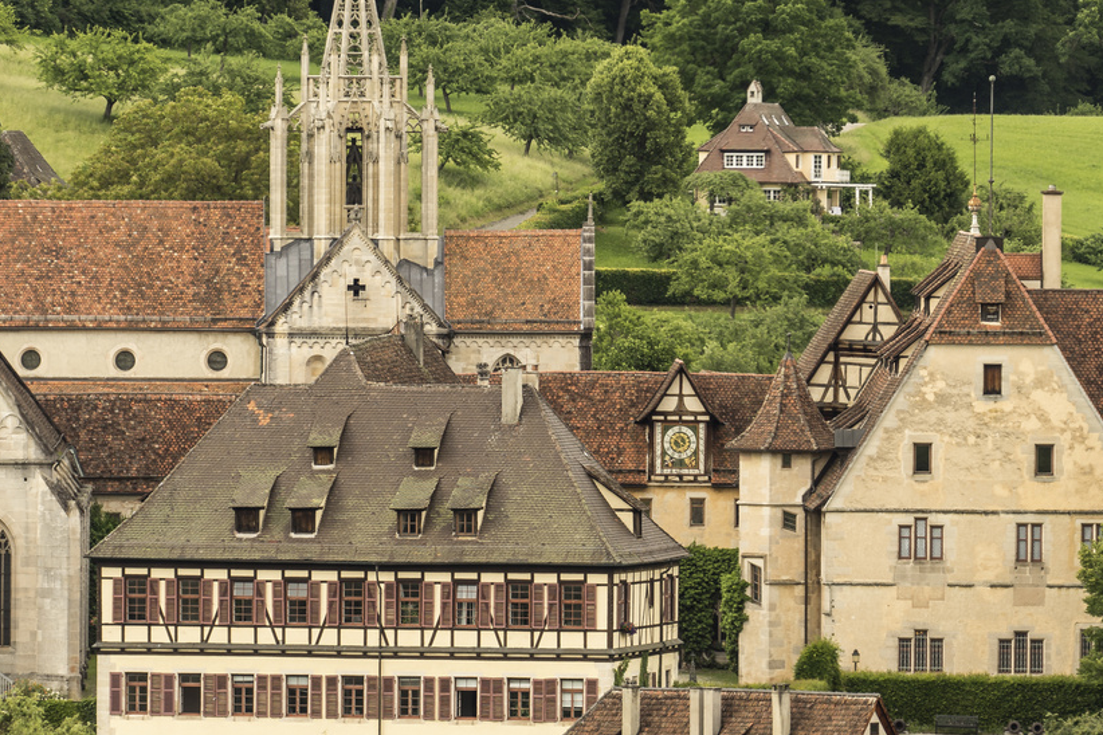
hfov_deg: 5.2
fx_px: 12071
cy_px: 378
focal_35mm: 394
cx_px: 694
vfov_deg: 3.5
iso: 100
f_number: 8
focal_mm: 200
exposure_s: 1/80
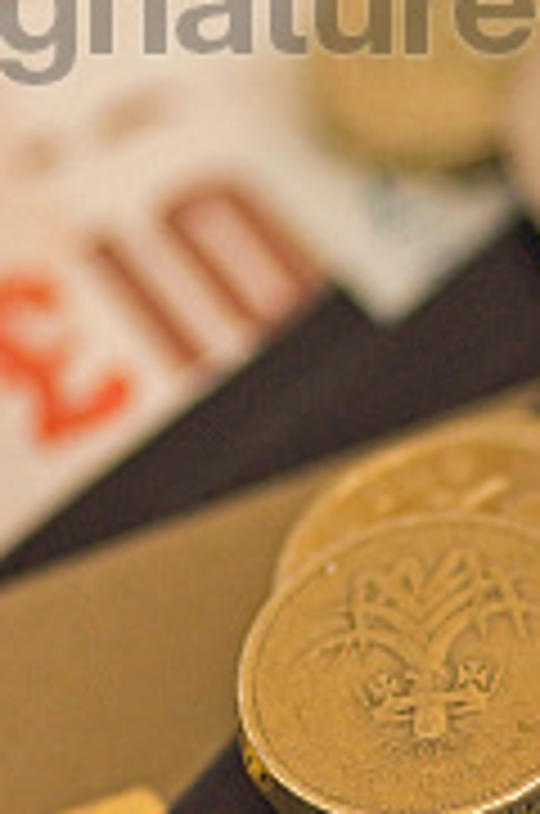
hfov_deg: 3.1
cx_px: 200
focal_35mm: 443
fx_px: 10014
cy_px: 11
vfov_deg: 4.7
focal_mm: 105
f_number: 2.8
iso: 250
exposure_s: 1/60
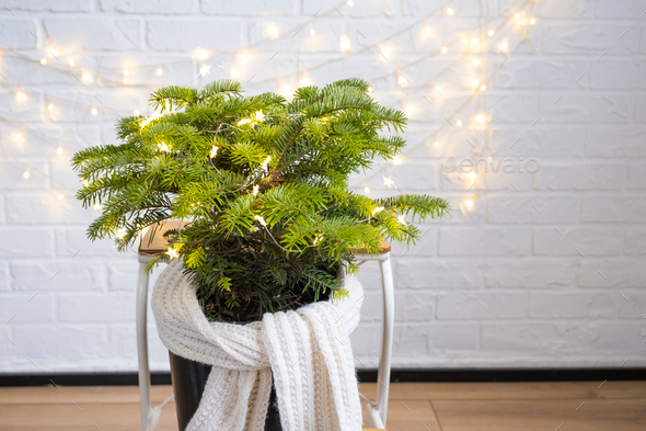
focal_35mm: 41
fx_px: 735
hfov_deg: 47.4
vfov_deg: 32.6
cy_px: 216
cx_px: 323
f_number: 4
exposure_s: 1/8
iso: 160
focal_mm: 27.5
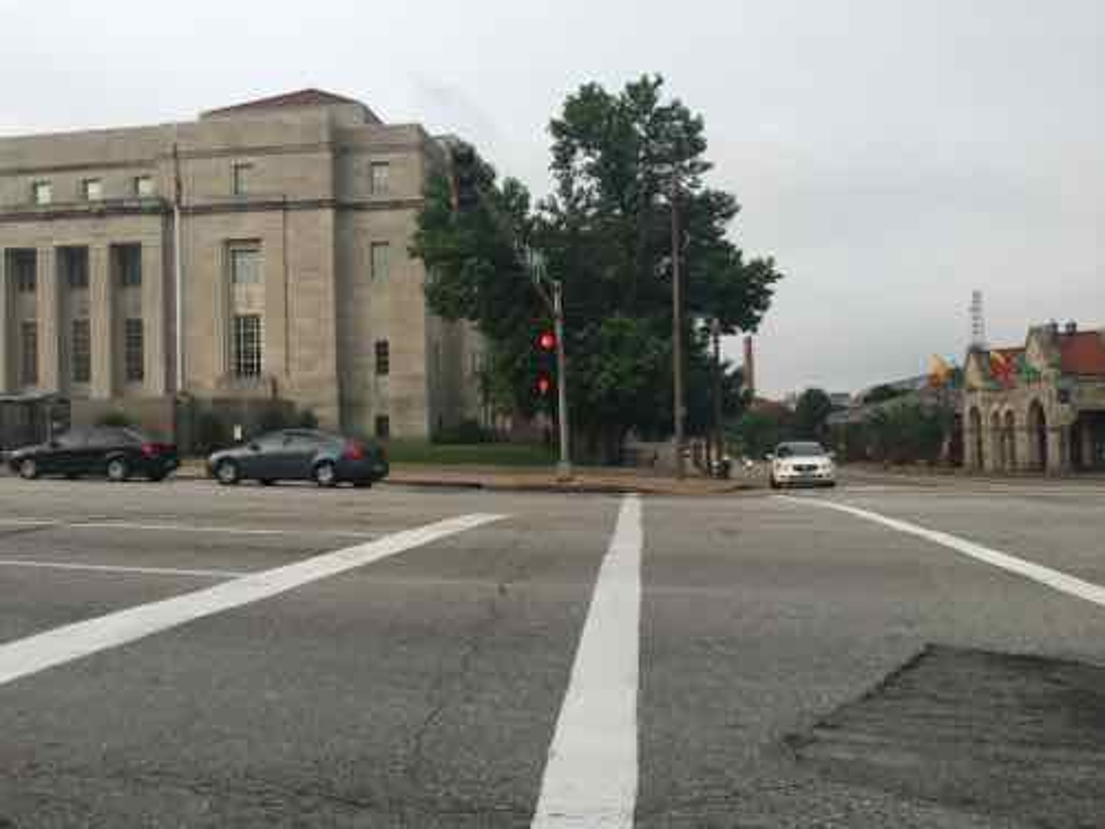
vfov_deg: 48.2
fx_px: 926
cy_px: 414
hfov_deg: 61.7
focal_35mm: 29
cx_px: 552
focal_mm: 4.15
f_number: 2.2
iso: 25
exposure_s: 1/596
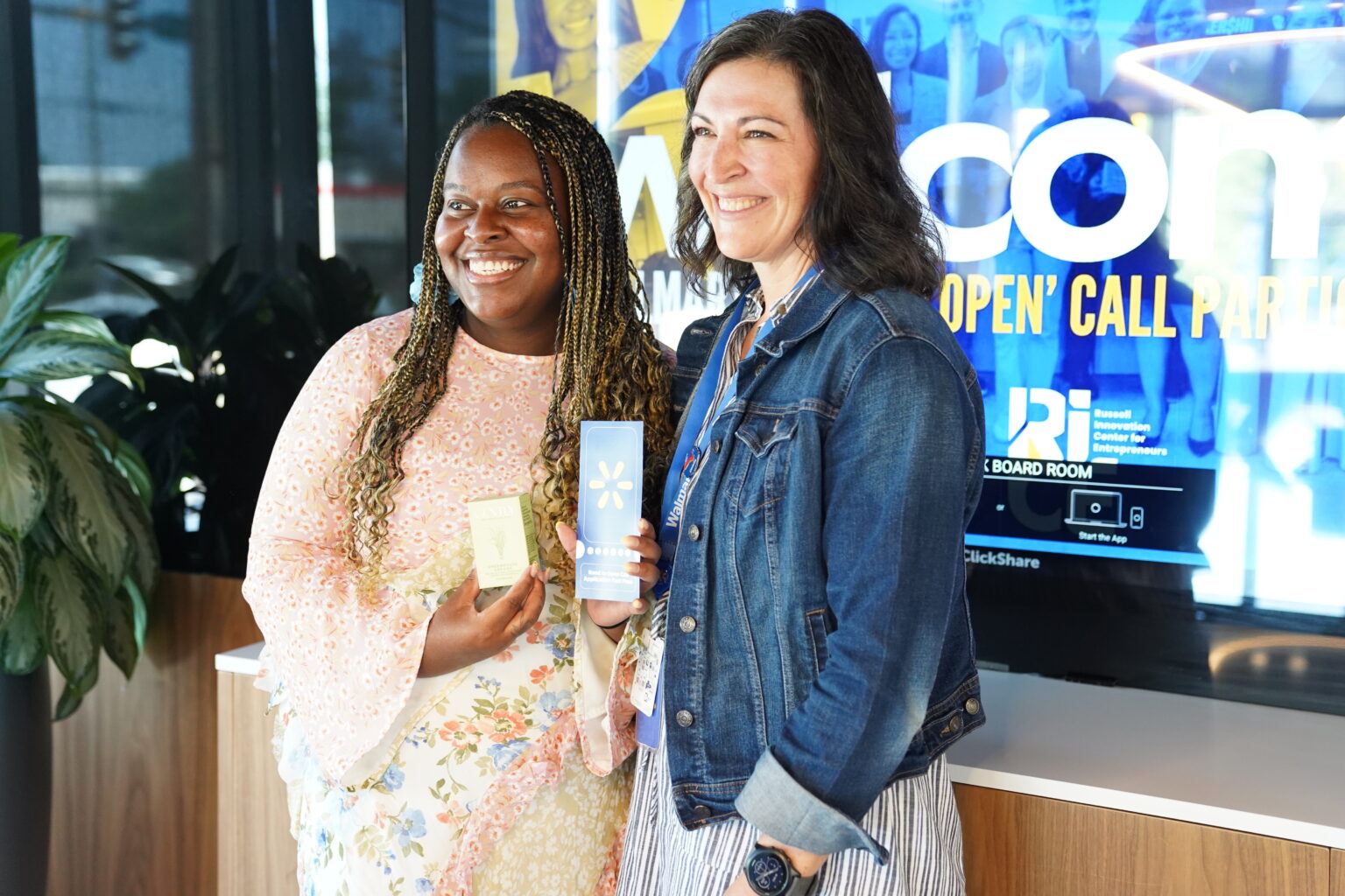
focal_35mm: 46
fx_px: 1718
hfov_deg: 42.7
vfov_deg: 29.2
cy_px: 448
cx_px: 672
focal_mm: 46
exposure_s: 1/125
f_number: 2.8
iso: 3200
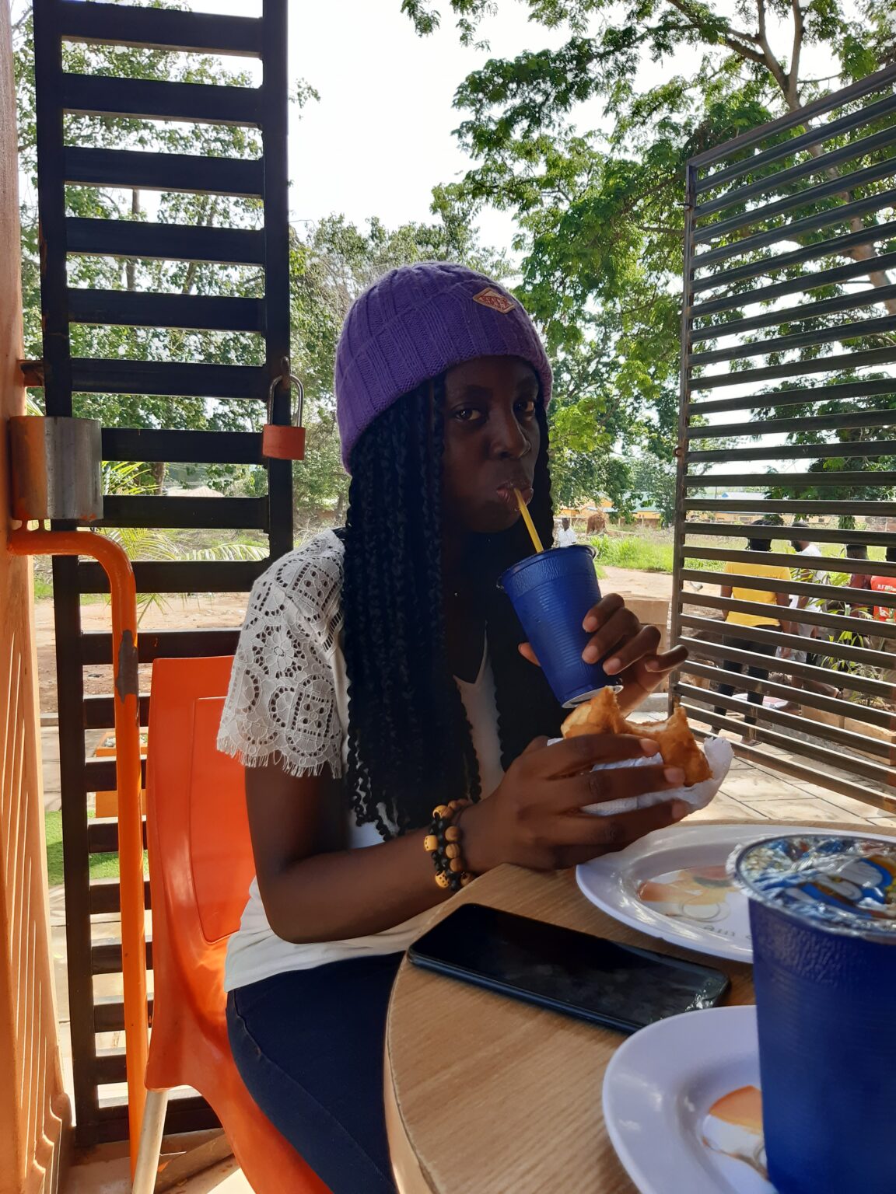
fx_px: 897
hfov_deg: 53.1
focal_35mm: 26
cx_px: 448
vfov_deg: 67.3
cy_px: 597
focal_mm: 3.92
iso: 80
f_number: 1.7
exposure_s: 1/666
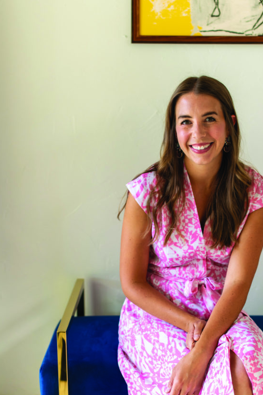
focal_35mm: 62
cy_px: 206
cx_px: 161
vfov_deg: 32.4
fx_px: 679
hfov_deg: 21.9
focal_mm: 50
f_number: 2.2
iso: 320
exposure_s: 1/200
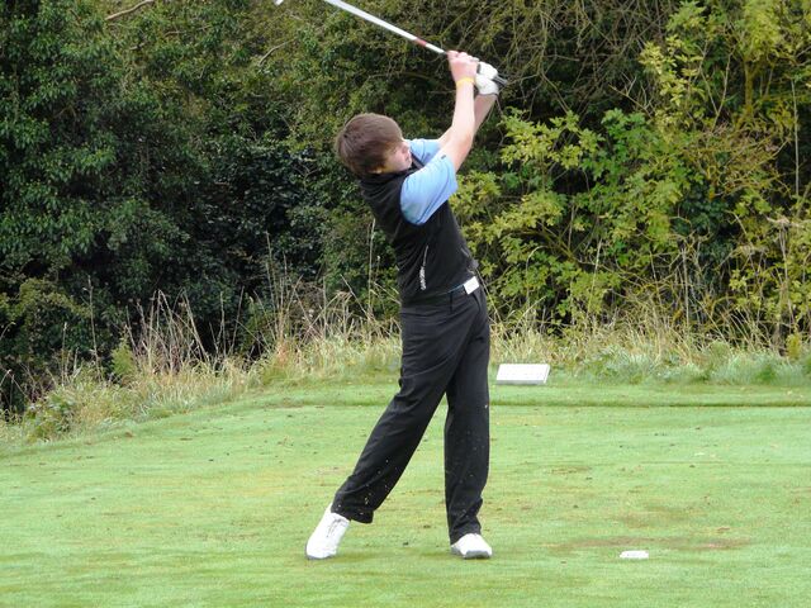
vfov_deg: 9.1
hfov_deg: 12.0
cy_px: 304
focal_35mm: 164
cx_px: 406
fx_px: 3842
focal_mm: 27
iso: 200
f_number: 4
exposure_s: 1/250
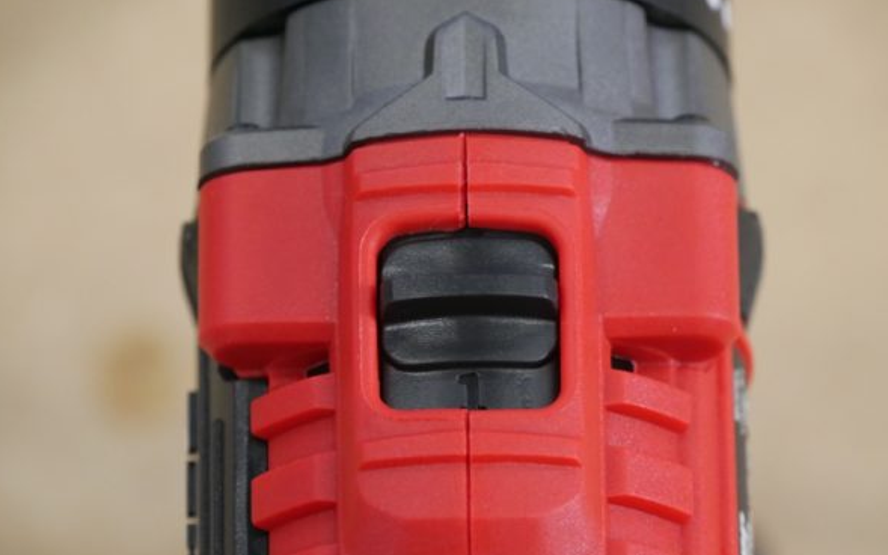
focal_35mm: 230
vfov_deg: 5.7
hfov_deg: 9.1
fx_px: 5566
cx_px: 456
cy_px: 317
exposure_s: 1/200
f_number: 5.4
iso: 3200
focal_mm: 102
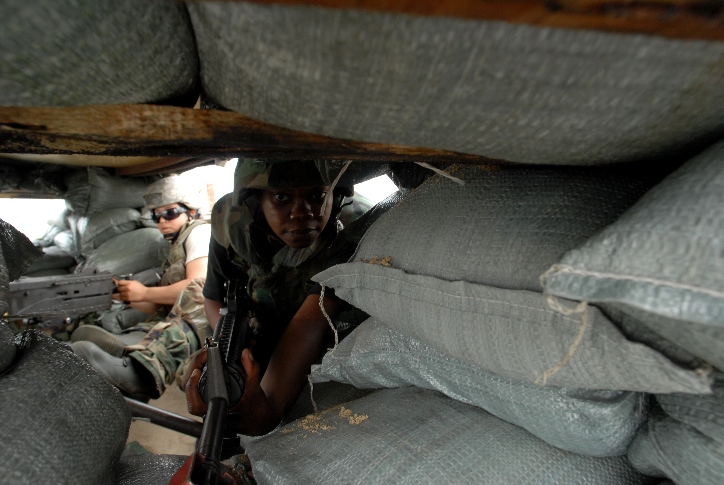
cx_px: 362
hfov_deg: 81.1
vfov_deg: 59.6
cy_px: 242
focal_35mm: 21
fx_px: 423
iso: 400
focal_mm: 14
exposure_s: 1/60
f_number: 6.3
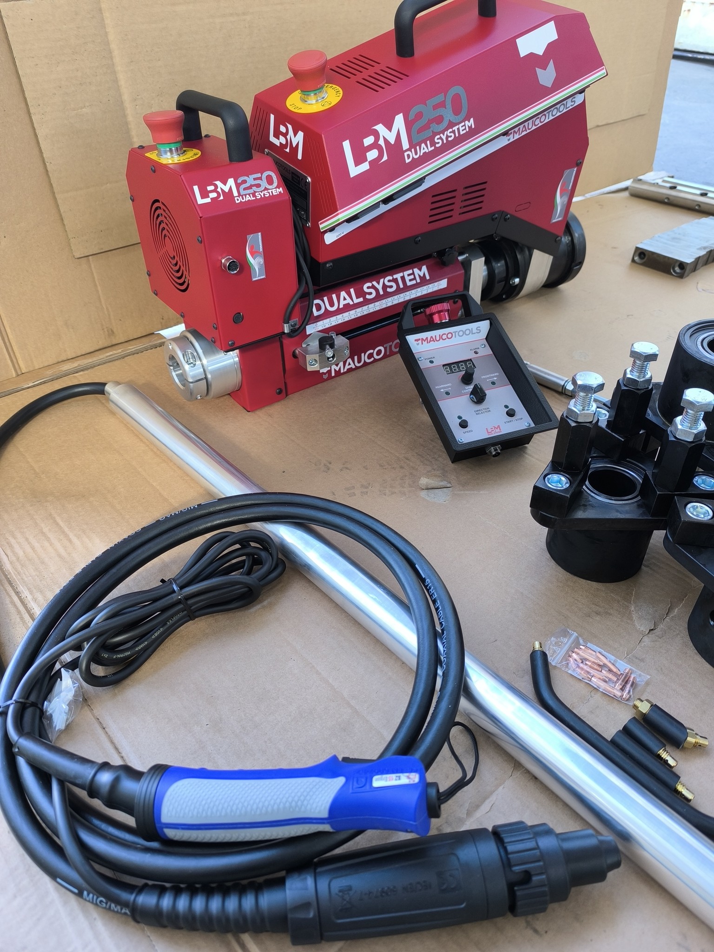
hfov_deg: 58.9
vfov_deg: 73.9
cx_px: 357
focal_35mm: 23
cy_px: 476
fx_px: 633
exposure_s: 1/100
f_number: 1.65
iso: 320
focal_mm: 6.14
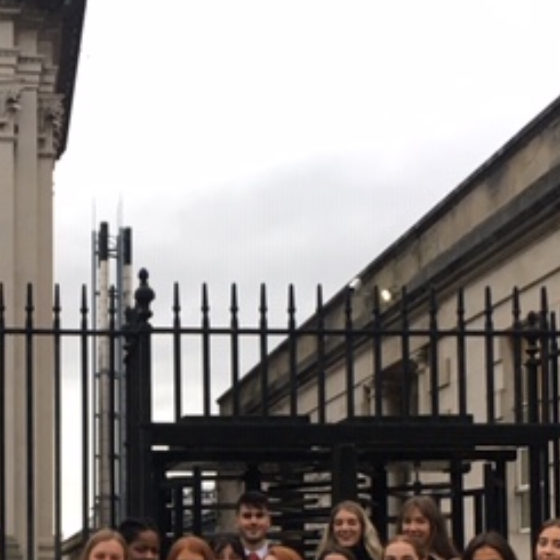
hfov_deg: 25.4
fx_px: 1226
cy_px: 517
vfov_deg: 24.9
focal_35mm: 67
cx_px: 128
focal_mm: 4.15
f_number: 2.2
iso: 50
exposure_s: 1/33
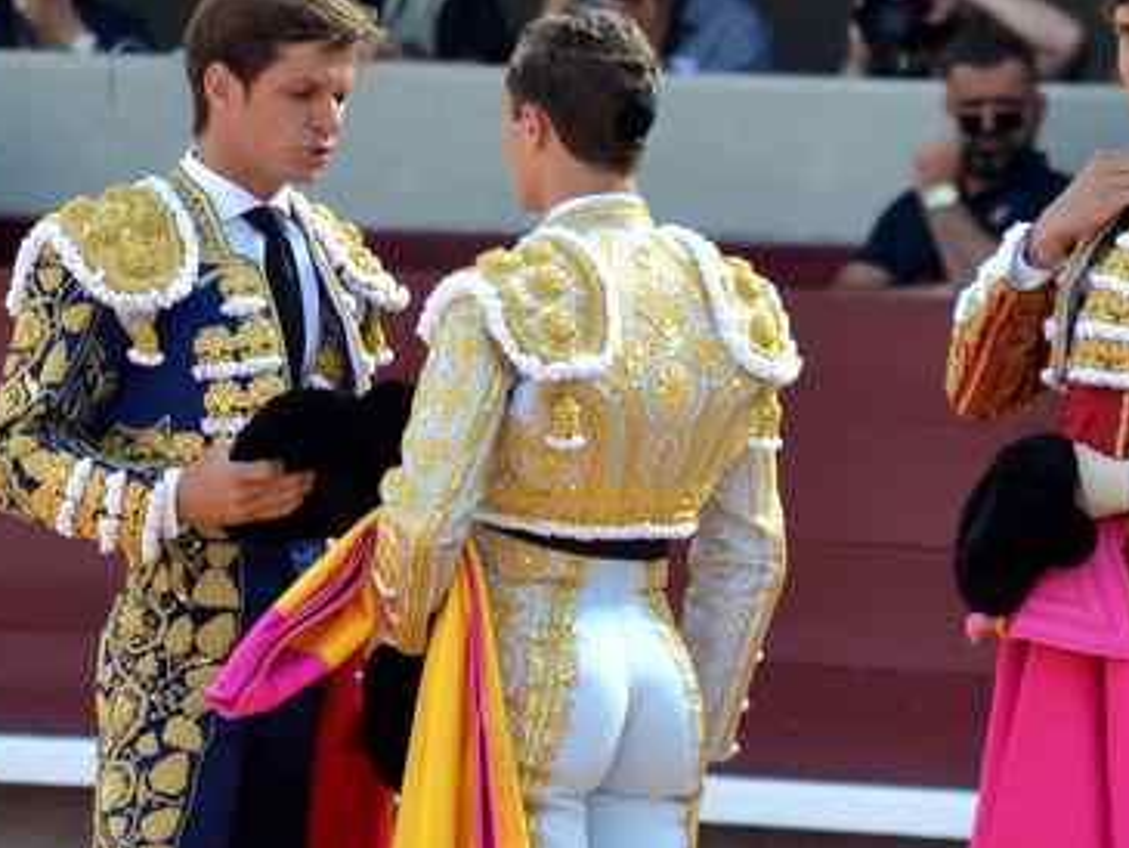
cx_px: 687
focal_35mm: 368
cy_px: 466
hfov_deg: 5.4
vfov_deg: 4.0
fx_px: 11999
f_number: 5
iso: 100
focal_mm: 155
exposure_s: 1/160
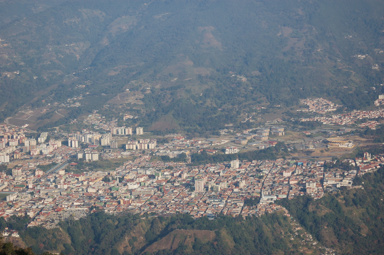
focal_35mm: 120
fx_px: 1279
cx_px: 192
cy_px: 128
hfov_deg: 17.1
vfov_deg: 11.4
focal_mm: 80
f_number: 6.3
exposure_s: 1/640
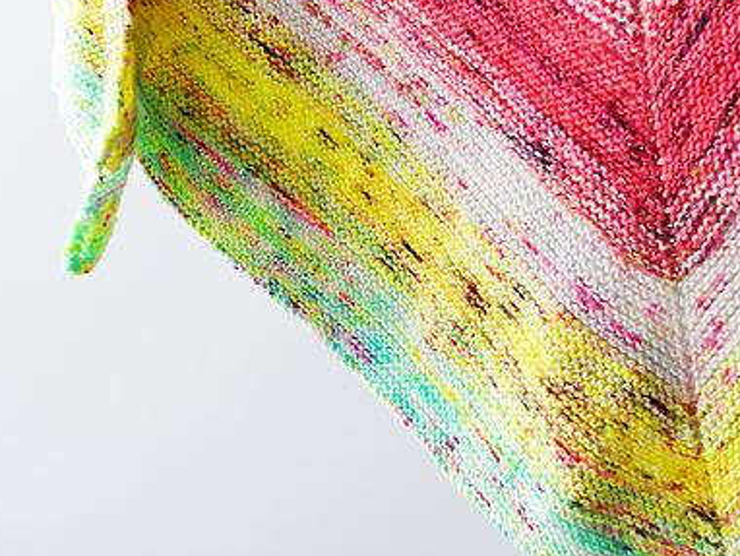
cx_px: 440
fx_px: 1048
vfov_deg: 29.7
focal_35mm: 49
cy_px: 262
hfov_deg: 38.7
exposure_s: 1/125
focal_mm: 26
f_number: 5.6
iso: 320
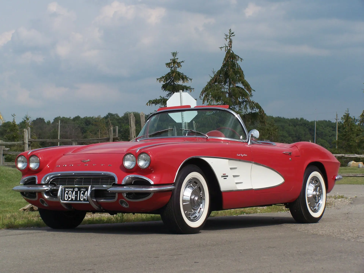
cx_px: 182
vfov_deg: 14.1
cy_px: 136
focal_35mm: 105
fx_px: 1104
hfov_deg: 18.7
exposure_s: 1/640
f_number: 6.3
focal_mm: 17.5
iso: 80
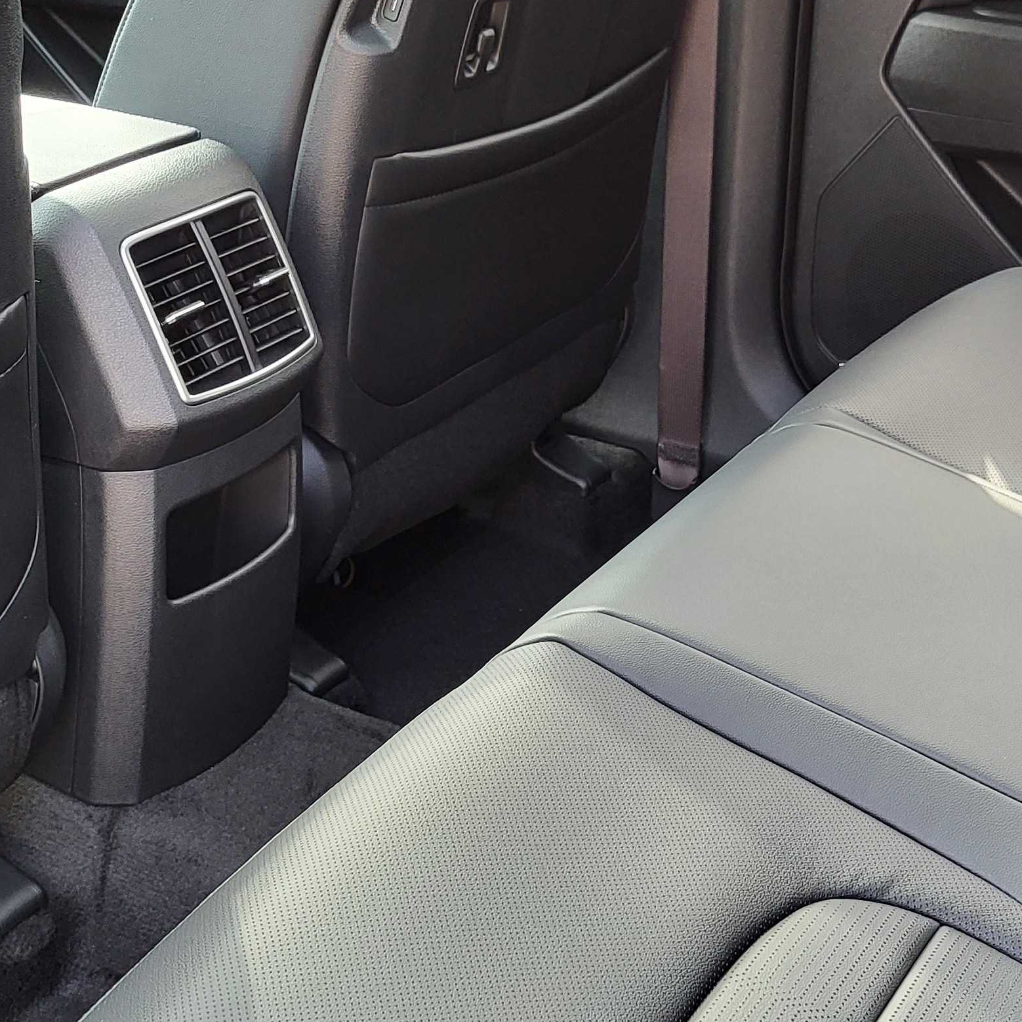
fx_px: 1971
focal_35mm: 59
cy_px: 682
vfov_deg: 28.9
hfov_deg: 28.8
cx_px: 697
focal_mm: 5.4
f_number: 1.8
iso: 250
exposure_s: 1/120
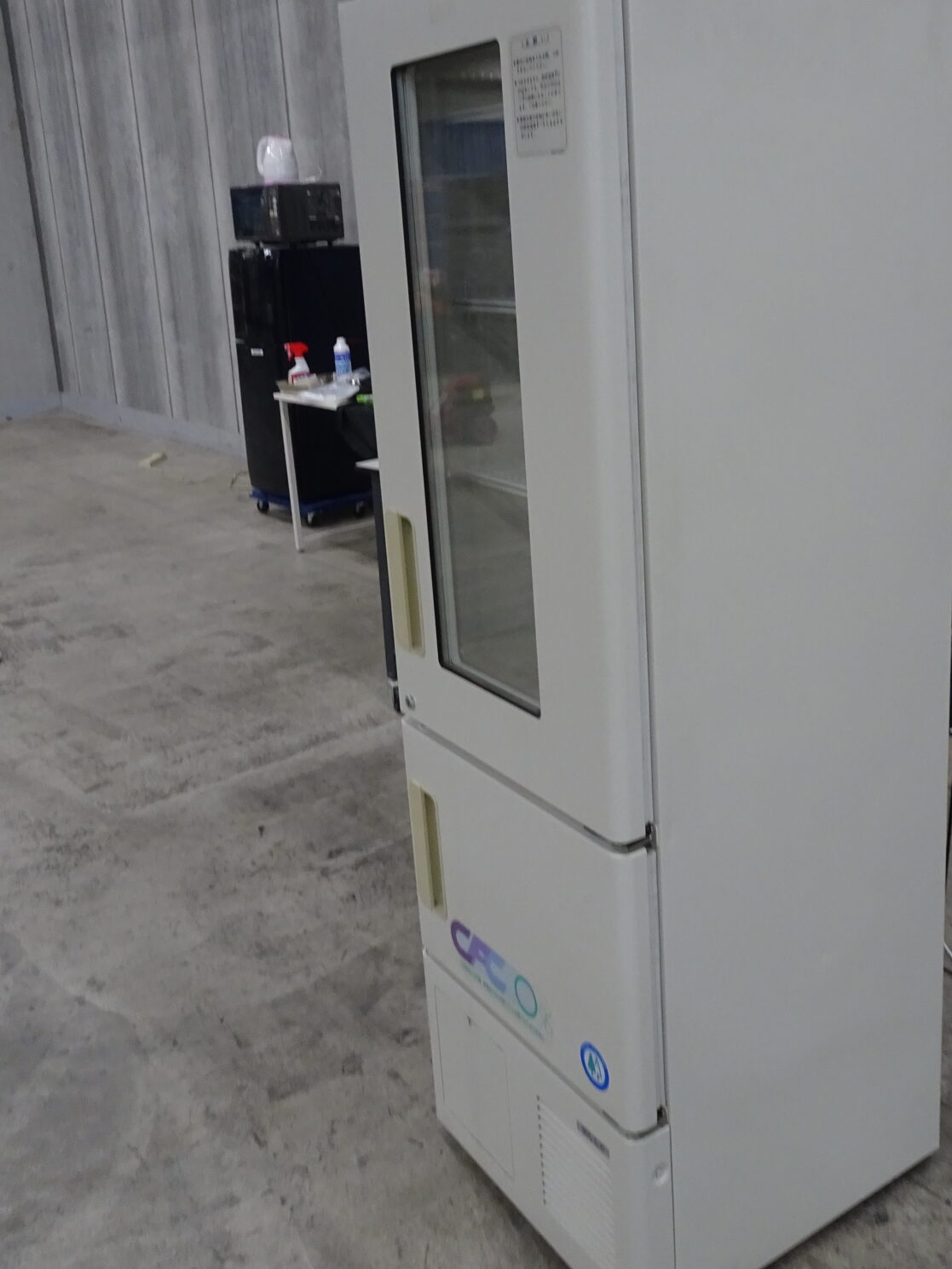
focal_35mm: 33
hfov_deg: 42.6
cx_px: 600
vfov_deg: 55.1
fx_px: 1210
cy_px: 545
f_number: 3.5
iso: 250
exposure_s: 1/30
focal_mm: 4.1
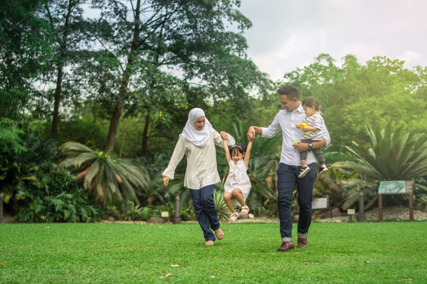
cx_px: 214
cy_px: 142
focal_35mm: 52
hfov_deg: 38.2
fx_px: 617
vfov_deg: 26.0
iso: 100
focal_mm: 35
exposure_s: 1/2500
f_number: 1.4
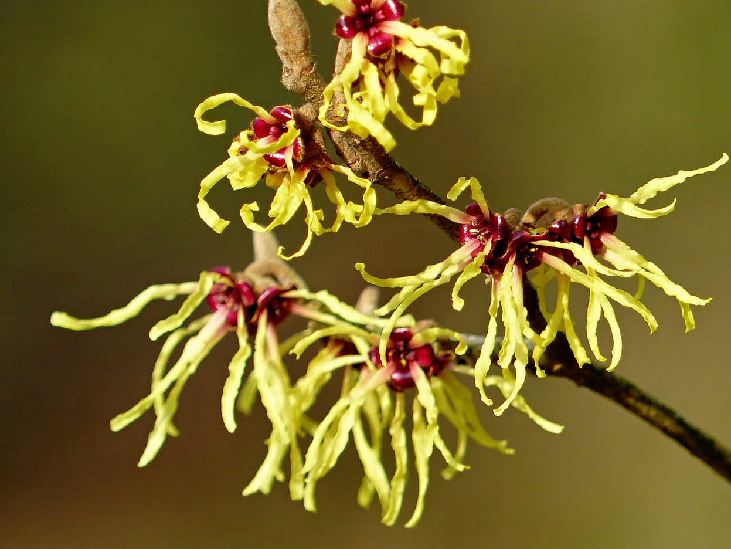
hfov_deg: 2.1
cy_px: 239
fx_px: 19750
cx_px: 385
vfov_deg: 1.6
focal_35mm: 935
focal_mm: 108
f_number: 4
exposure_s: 1/160
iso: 100
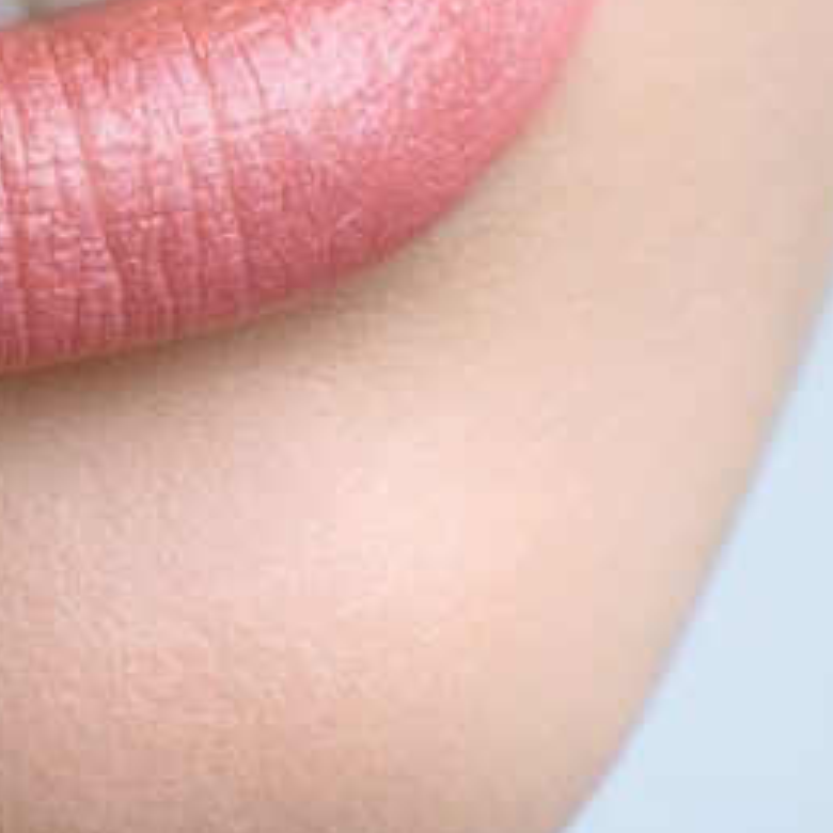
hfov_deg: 8.2
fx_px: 5799
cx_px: 80
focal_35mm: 213
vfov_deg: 8.2
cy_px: 184
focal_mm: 85
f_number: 14
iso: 160
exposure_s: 1/200
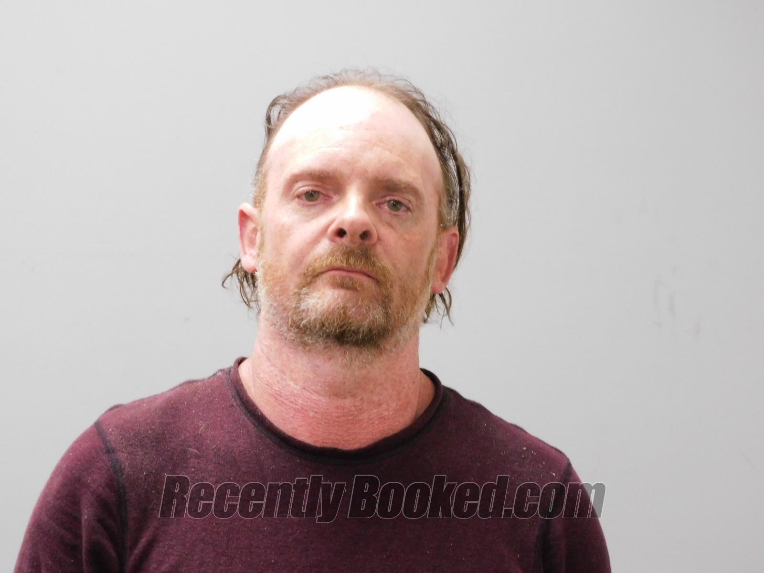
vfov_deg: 12.9
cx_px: 382
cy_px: 286
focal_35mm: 115
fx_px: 2538
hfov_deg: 17.1
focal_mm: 20.6
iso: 720
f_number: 5
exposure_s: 1/15
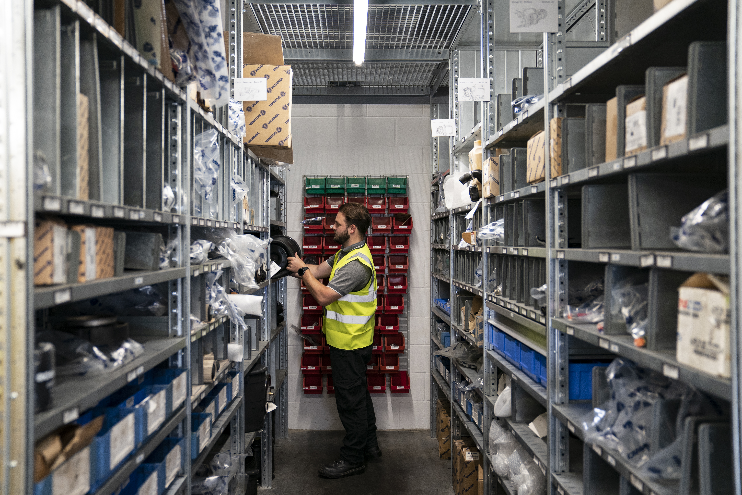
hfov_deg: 58.7
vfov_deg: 41.1
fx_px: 660
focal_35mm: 32
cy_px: 248
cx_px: 371
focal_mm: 32
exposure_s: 1/125
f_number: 2.8
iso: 1250
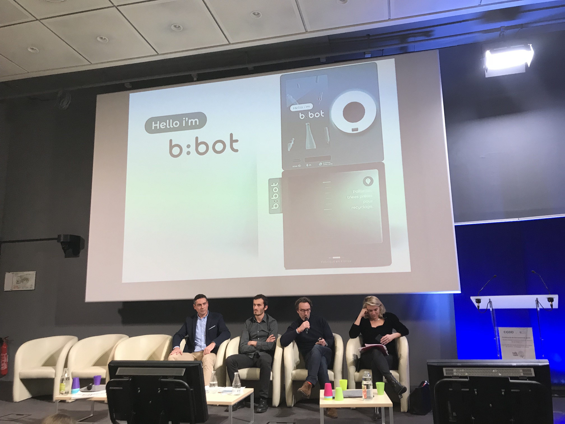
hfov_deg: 63.4
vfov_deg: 49.7
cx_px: 282
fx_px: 457
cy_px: 212
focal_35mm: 28
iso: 32
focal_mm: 3.99
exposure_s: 1/25
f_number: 1.8
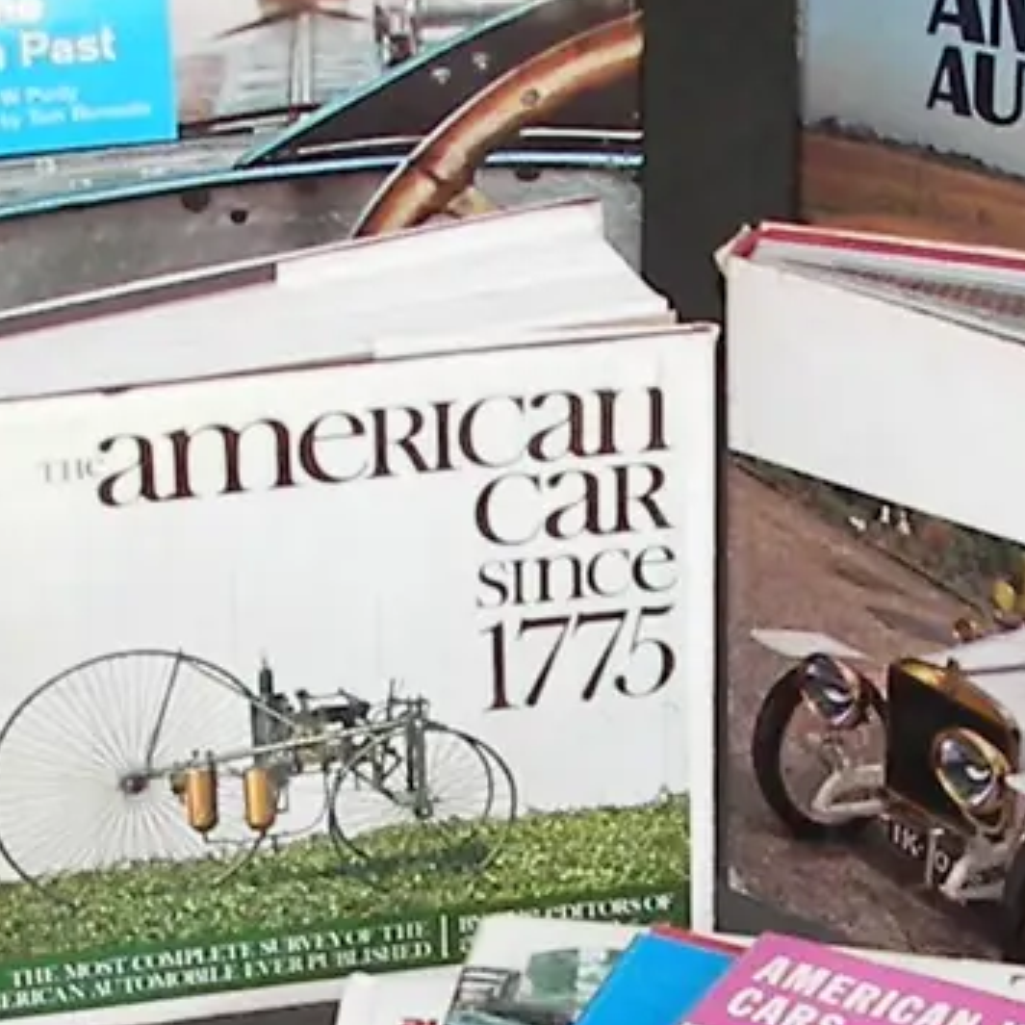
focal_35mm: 172
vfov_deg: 10.1
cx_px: 728
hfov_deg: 10.2
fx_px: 5762
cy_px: 884
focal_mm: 6
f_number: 2.8
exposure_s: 1/30
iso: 100
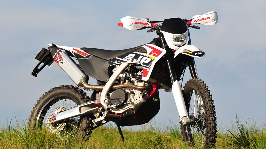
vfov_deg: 4.2
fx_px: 2056
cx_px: 133
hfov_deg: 7.4
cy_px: 70
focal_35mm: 292
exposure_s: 1/200
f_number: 9
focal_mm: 185
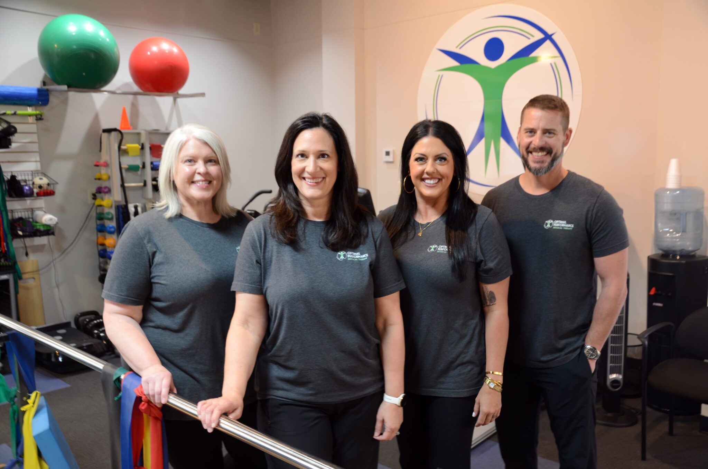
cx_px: 354
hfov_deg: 57.3
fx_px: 648
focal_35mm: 33
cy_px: 234
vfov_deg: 39.8
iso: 250
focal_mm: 22
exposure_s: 1/2.5
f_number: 3.8
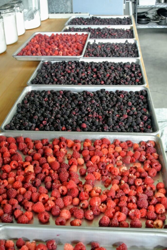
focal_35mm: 44
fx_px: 305
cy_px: 125
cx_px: 84
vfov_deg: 44.4
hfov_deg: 30.6
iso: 800
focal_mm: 16.3
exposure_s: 1/15
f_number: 4.2
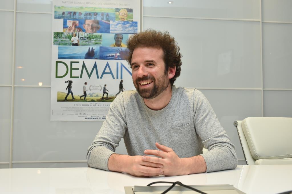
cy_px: 97
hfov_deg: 44.5
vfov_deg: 30.4
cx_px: 146
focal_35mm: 44
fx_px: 356
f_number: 9
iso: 2000
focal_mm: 44
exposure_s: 1/60
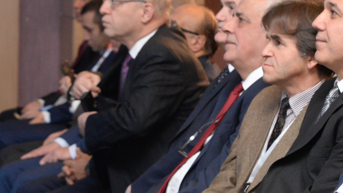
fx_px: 2047
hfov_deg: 9.6
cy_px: 131
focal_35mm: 225
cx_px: 263
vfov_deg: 5.4
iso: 6400
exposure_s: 1/200
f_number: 8
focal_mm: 112
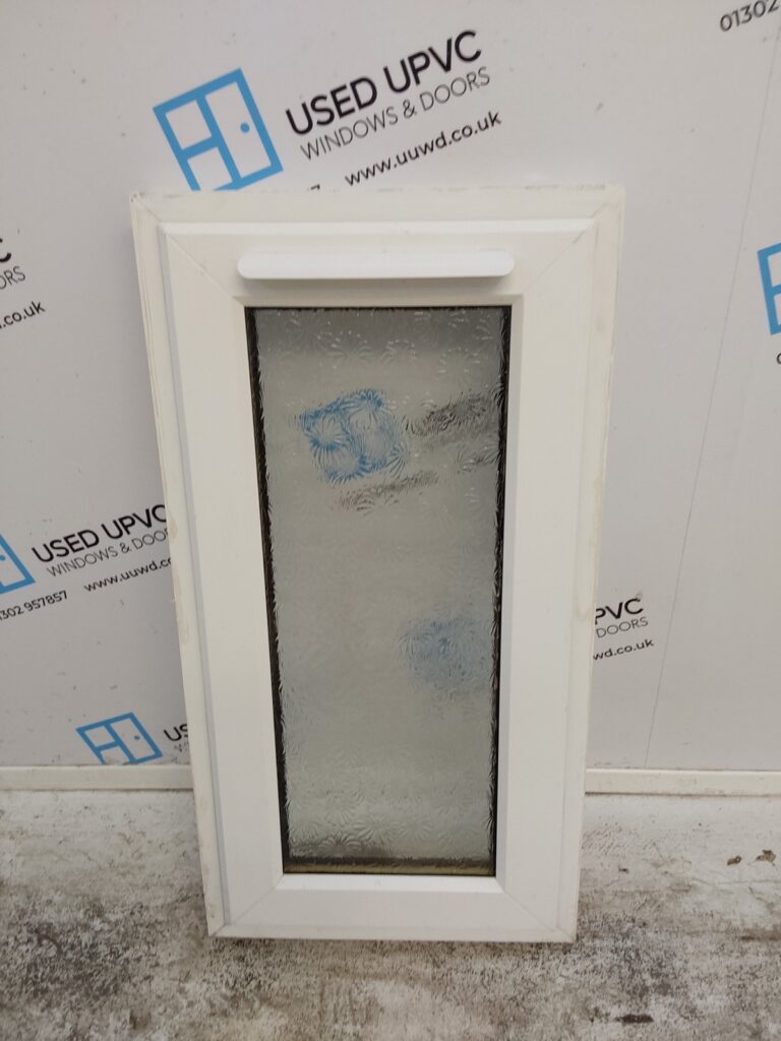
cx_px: 390
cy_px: 520
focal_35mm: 28
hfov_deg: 49.7
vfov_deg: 63.4
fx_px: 842
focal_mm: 2.91
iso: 50
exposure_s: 1/50
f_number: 1.9
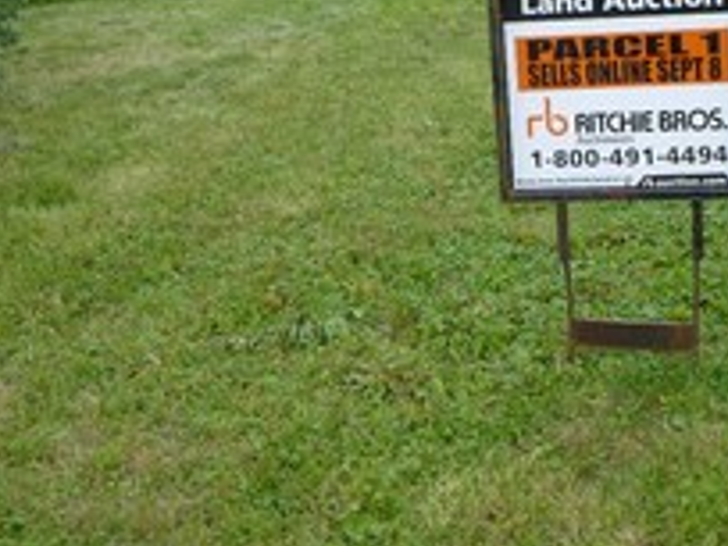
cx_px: 521
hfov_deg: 38.2
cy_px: 61
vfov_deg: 28.6
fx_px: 1031
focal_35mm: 49
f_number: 3.9
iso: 100
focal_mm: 4.5
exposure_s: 1/125
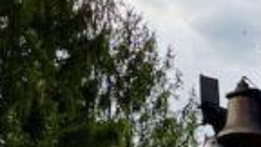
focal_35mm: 146
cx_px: 446
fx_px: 1010
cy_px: 369
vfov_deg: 7.7
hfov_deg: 13.4
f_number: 1.6
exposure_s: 1/543
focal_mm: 4.2
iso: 32
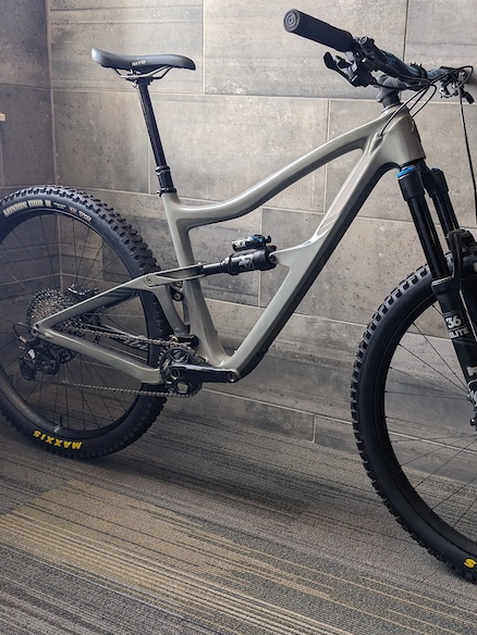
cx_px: 330
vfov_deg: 50.1
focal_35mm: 37
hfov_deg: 38.1
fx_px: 680
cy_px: 318
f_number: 1.73
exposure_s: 1/120
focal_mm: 4.38
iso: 107
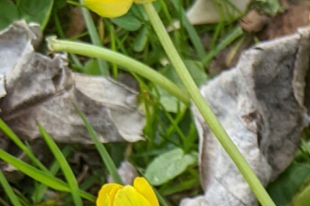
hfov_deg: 12.4
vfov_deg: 8.1
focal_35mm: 151
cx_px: 569
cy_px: 567
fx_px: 1300
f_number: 1.8
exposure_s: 1/469
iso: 35
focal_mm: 4.44
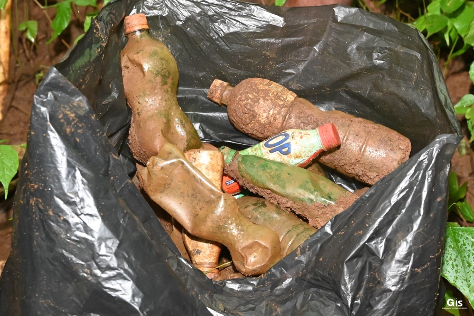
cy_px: 158
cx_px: 237
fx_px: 685
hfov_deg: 38.2
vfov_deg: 26.0
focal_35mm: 52
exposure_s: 1/160
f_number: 5.6
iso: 8000
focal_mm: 52
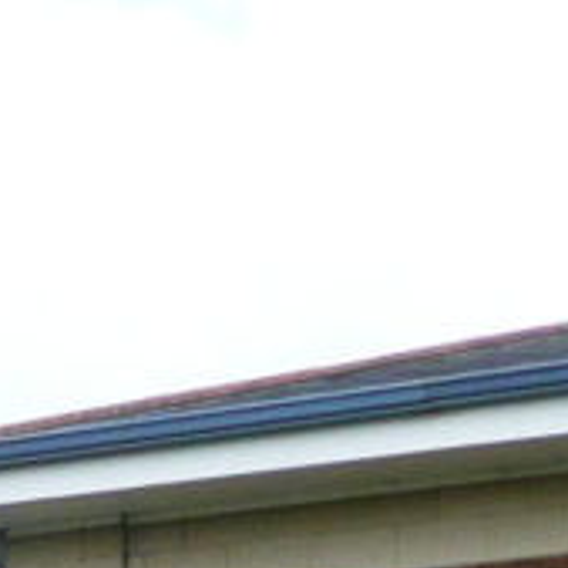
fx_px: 4622
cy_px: 1435
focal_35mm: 249
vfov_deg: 6.6
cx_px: -864
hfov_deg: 6.6
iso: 100
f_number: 3.6
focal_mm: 5.5
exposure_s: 1/500
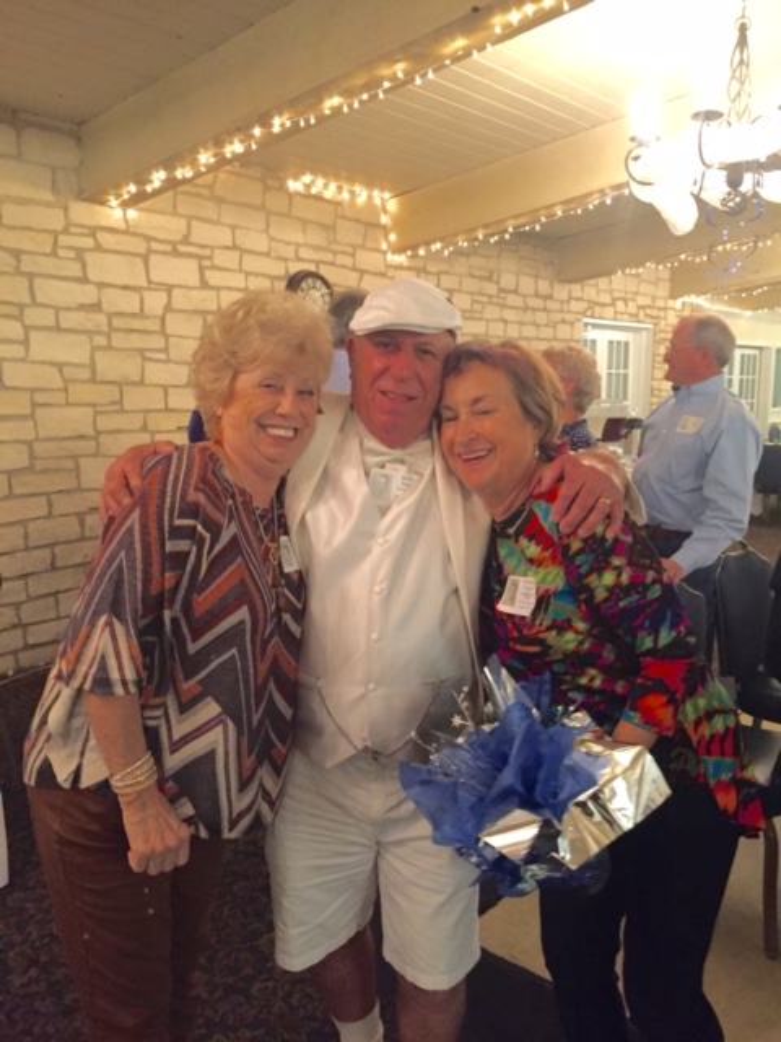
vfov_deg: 61.7
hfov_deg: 48.2
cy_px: 521
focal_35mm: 29
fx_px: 872
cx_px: 390
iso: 250
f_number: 2.2
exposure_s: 1/15
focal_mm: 4.15
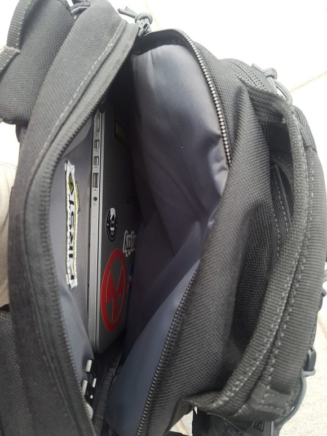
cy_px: 218
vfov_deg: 67.3
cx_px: 164
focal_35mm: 26
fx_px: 327
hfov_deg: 53.1
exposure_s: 1/50
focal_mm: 4.2
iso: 64
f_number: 1.7
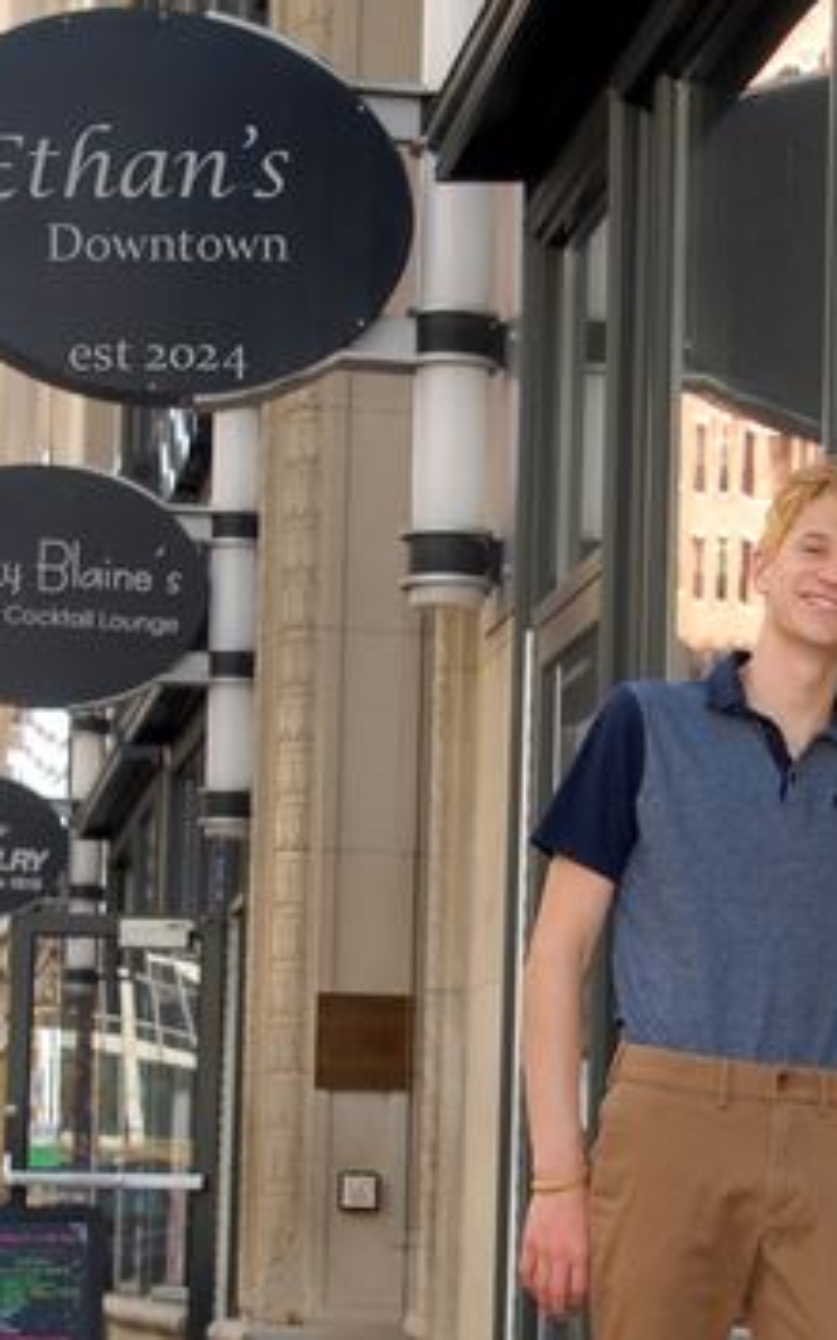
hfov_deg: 12.7
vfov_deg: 20.0
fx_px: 3762
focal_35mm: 103
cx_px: 606
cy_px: 1020
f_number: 6.3
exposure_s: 1/100
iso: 400
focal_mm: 40
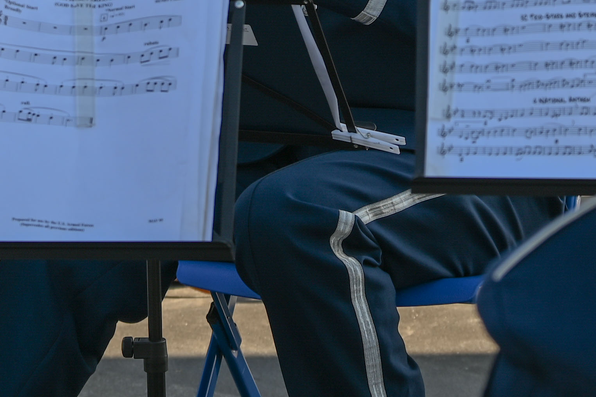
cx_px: 228
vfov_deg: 7.6
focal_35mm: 178
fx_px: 2945
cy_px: -220
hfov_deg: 11.5
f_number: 5.3
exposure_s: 1/200
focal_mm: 46
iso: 50
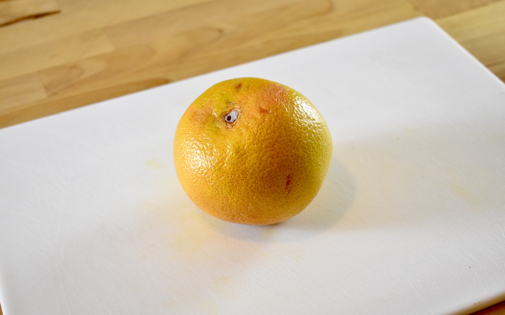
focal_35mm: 56
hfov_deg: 36.3
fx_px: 771
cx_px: 251
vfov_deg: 23.1
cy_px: 150
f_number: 4.8
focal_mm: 36
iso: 2000
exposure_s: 1/125
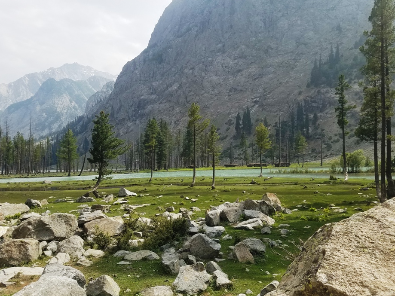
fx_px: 331
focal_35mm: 29
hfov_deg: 61.6
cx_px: 208
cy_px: 138
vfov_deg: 48.2
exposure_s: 1/2592
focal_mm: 4.2
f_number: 1.7
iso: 50
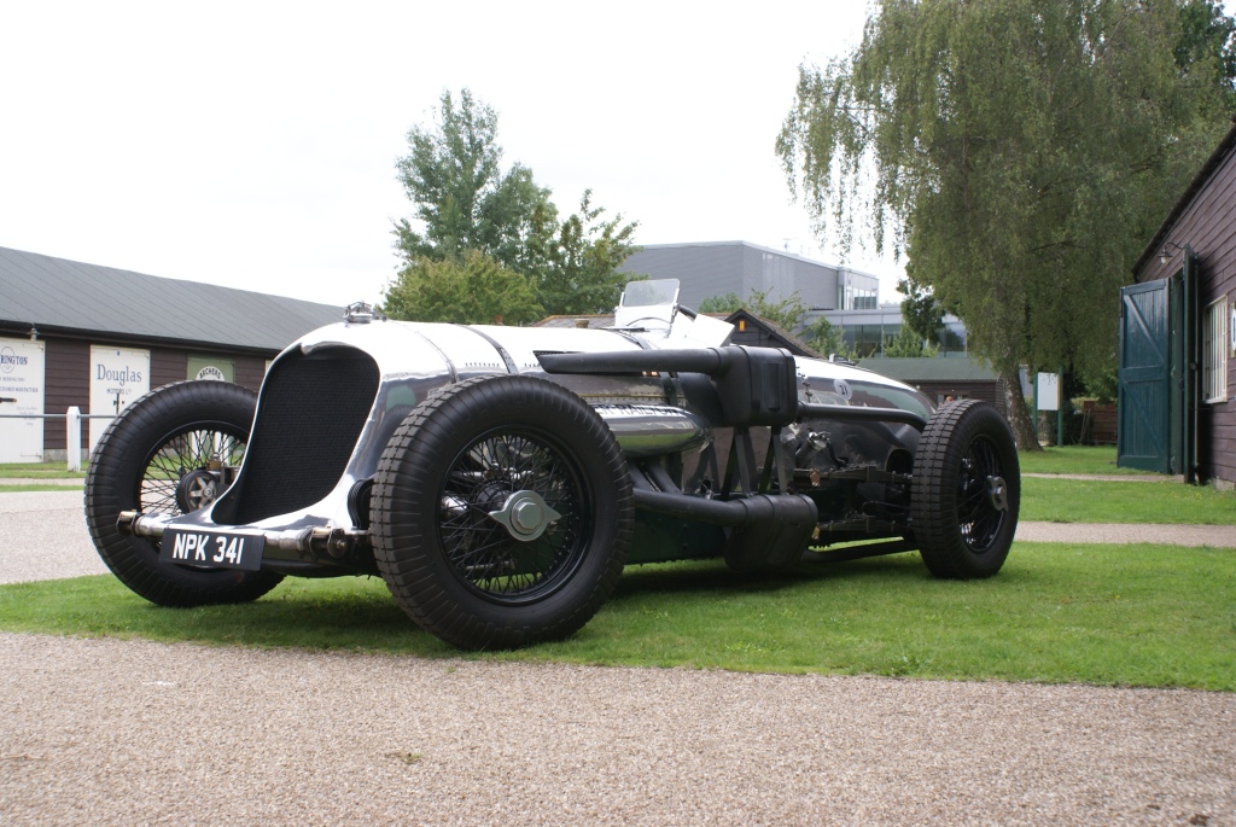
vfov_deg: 29.9
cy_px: 414
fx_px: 1547
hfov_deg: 43.6
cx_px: 618
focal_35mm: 45
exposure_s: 1/100
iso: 100
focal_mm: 30
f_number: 7.1
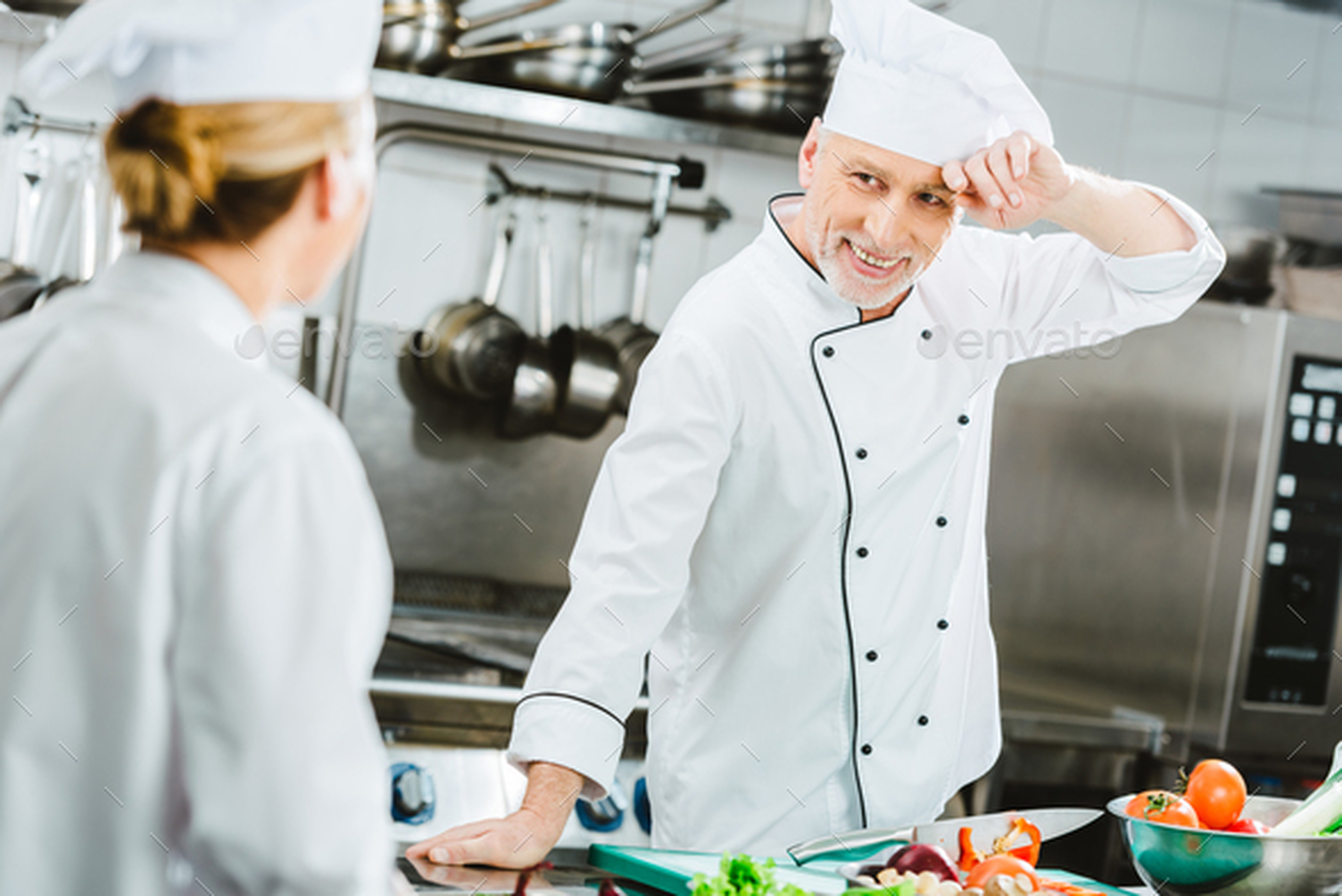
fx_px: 4662
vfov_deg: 11.0
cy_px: 448
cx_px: 671
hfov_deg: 16.4
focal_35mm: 125
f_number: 3.5
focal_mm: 125
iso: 64
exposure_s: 1/200
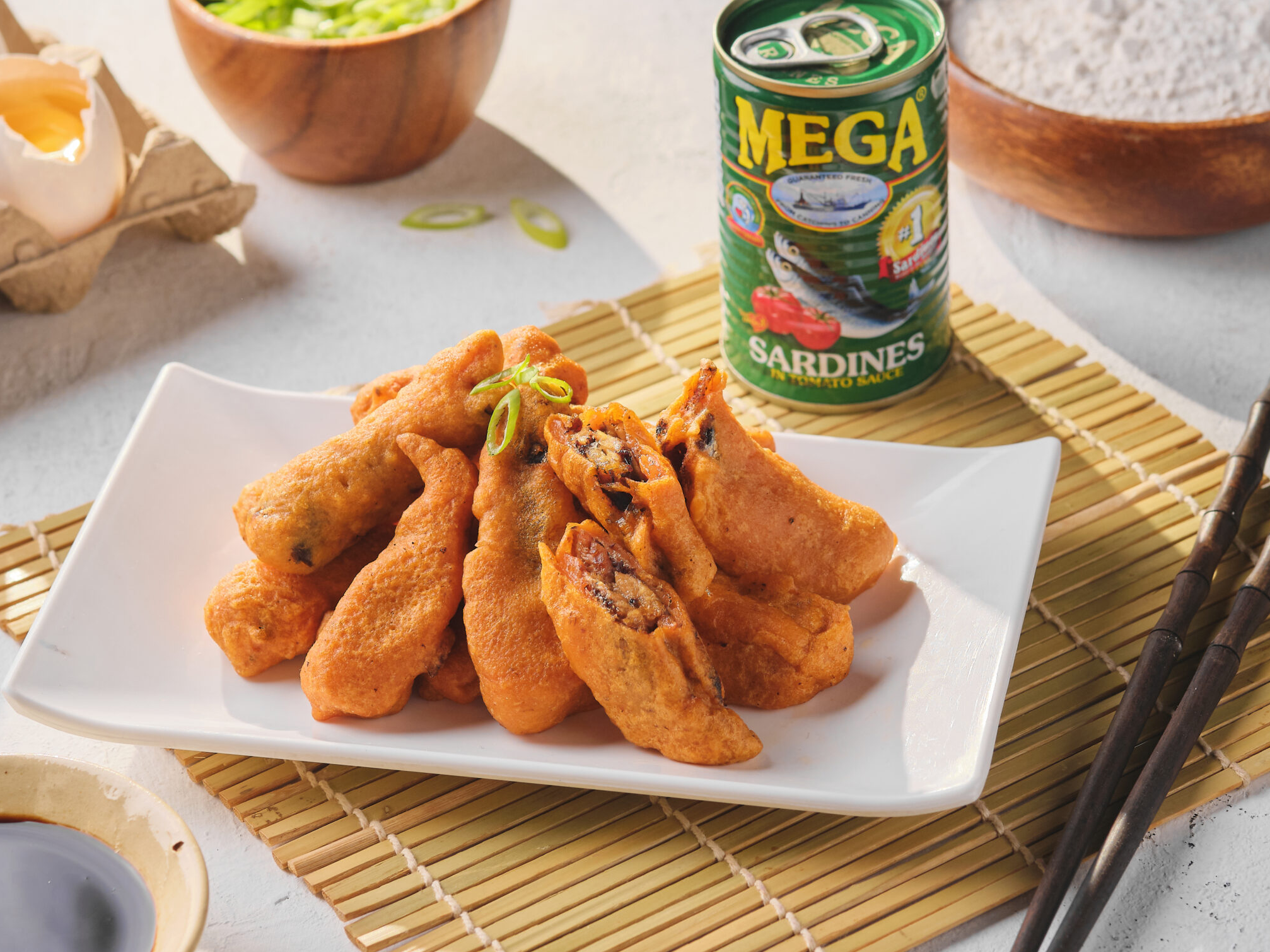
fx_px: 4035
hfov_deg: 17.9
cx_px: 643
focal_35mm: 110
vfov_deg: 13.5
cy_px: 417
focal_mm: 60
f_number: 6.4
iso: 640
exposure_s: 1/100
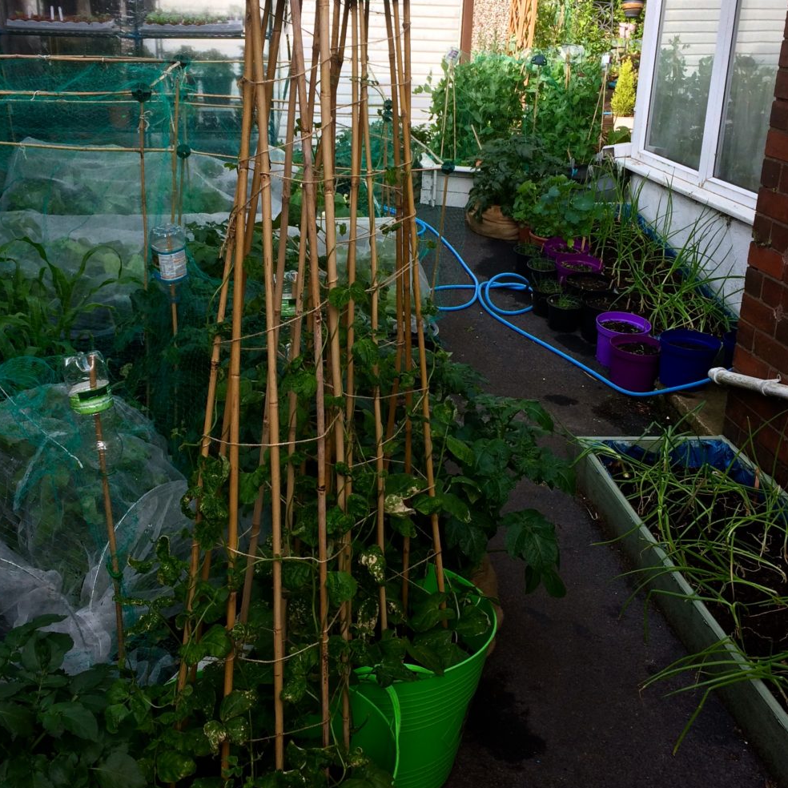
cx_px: 349
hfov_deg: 41.8
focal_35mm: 40
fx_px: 1030
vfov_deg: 41.8
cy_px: 358
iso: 32
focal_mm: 4.15
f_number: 2.2
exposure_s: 1/471
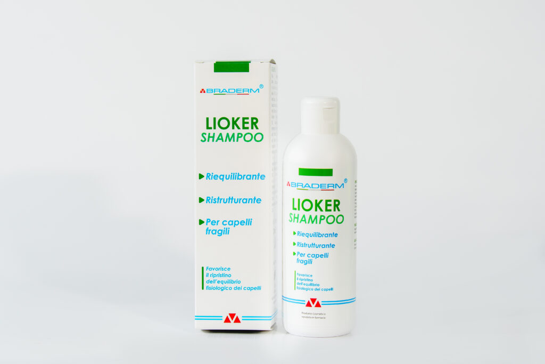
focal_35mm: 98
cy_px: 182
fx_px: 1476
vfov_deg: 14.0
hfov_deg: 20.9
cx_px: 272
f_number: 5.6
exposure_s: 1/200
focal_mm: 65
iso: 100
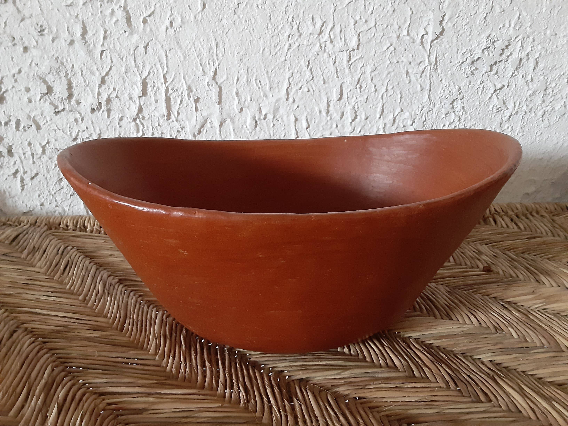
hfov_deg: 65.3
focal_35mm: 27
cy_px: 213
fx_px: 443
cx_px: 284
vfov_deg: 51.4
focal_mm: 2.91
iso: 500
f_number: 1.9
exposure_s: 1/20
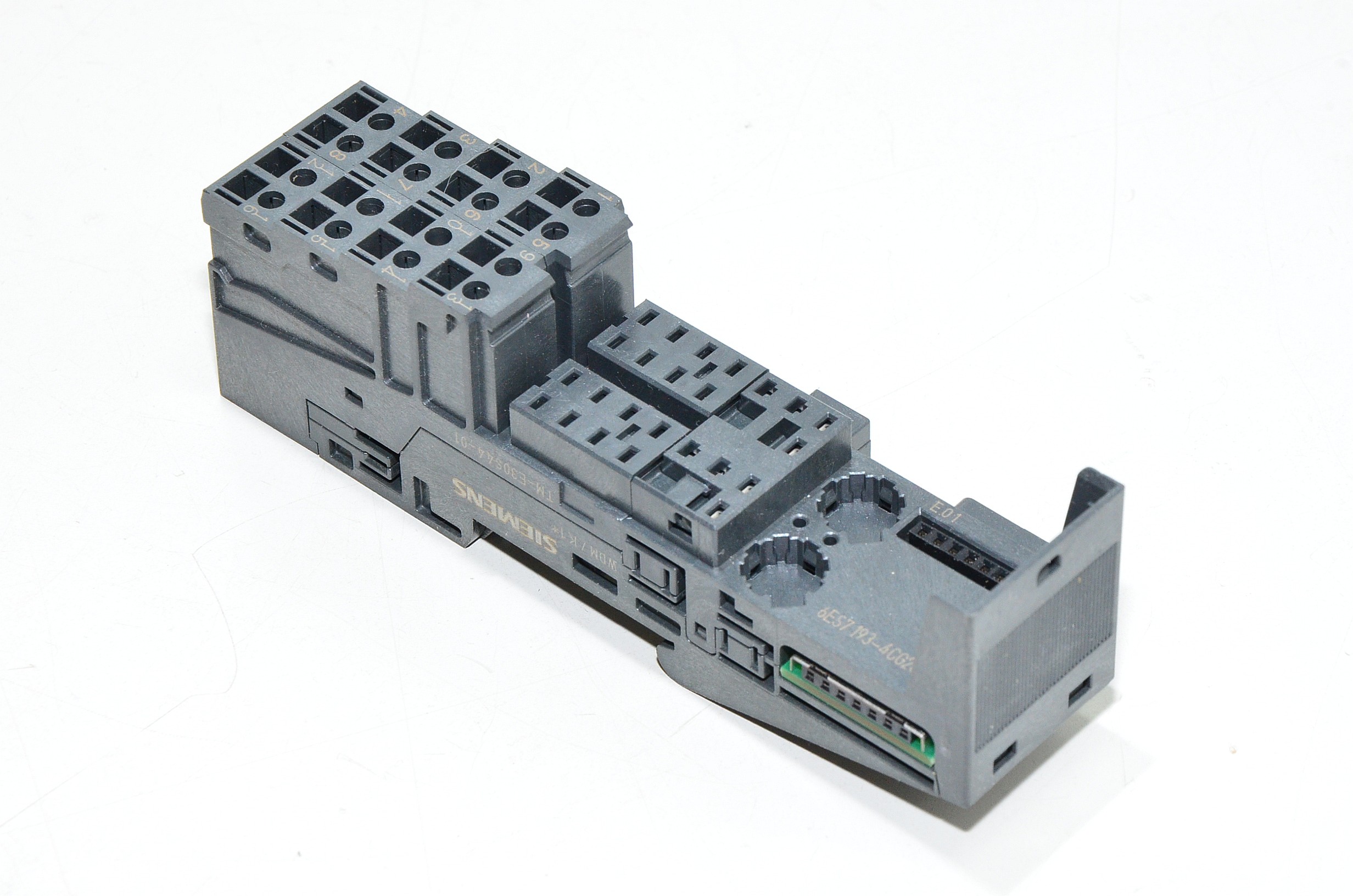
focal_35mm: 158
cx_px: 676
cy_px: 448
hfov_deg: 13.1
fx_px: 5907
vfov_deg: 8.7
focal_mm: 105
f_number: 16
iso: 1600
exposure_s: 1/50
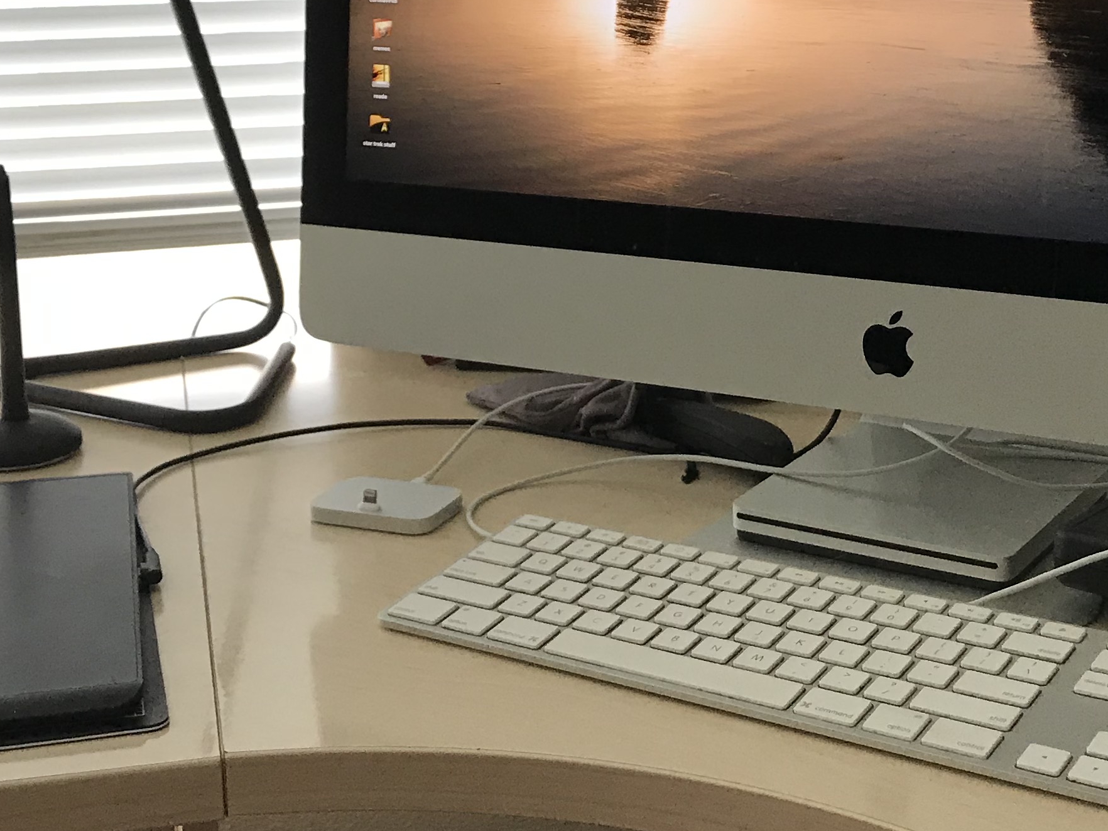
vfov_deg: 22.7
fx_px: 2049
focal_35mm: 64
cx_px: 634
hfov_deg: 30.2
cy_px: 188
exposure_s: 1/30
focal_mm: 3.99
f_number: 1.8
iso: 25
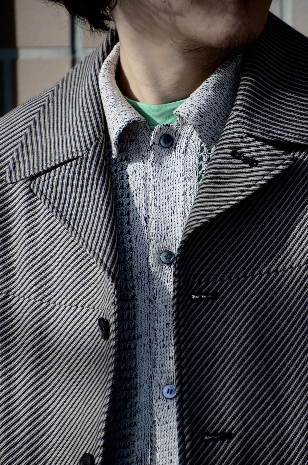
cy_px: 232
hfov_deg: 3.0
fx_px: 5799
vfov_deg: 4.6
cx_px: 154
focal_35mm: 450
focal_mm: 300
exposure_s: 1/640
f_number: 6.3
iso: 250
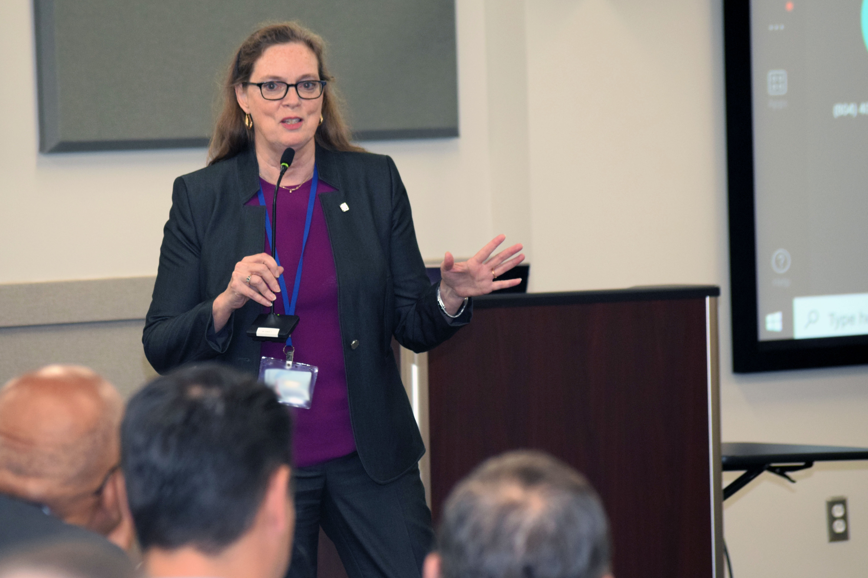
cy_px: 327
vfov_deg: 5.3
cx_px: 358
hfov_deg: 7.9
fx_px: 6269
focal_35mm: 260
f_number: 5
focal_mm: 140
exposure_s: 1/60
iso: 1250
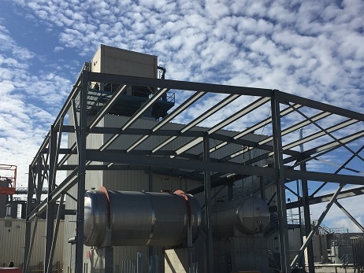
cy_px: 181
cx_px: 182
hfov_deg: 45.8
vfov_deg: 34.9
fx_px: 431
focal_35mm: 41
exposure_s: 1/3597
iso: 32
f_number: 2.2
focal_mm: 4.15
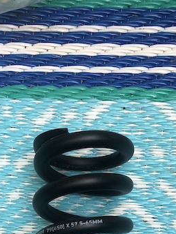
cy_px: 259
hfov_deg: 22.3
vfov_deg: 26.9
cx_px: 100
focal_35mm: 66
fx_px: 447
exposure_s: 1/120
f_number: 1.8
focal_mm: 4
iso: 25
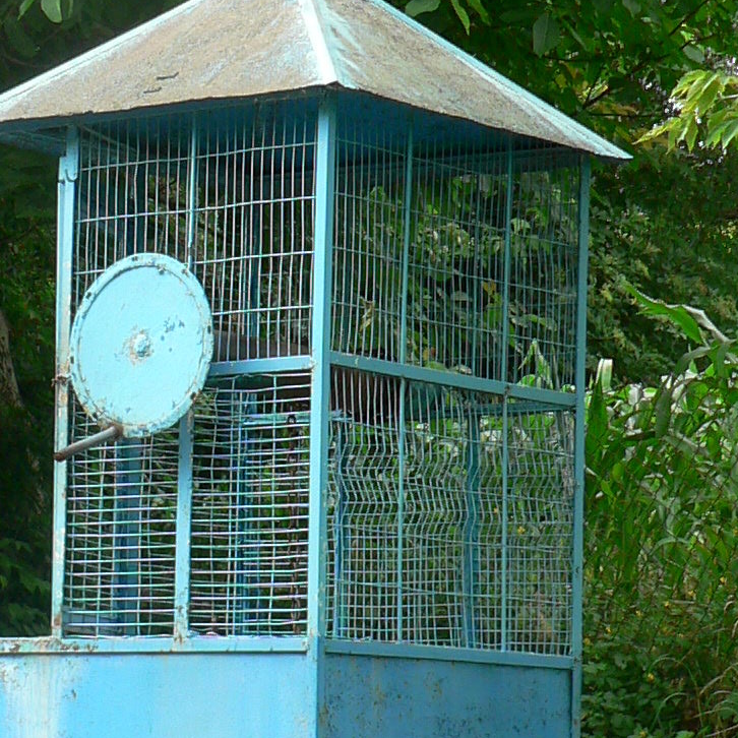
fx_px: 3787
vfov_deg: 11.1
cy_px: 426
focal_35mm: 157
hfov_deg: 11.1
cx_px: 252
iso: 100
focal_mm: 9.6
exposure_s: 1/320
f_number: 3.2
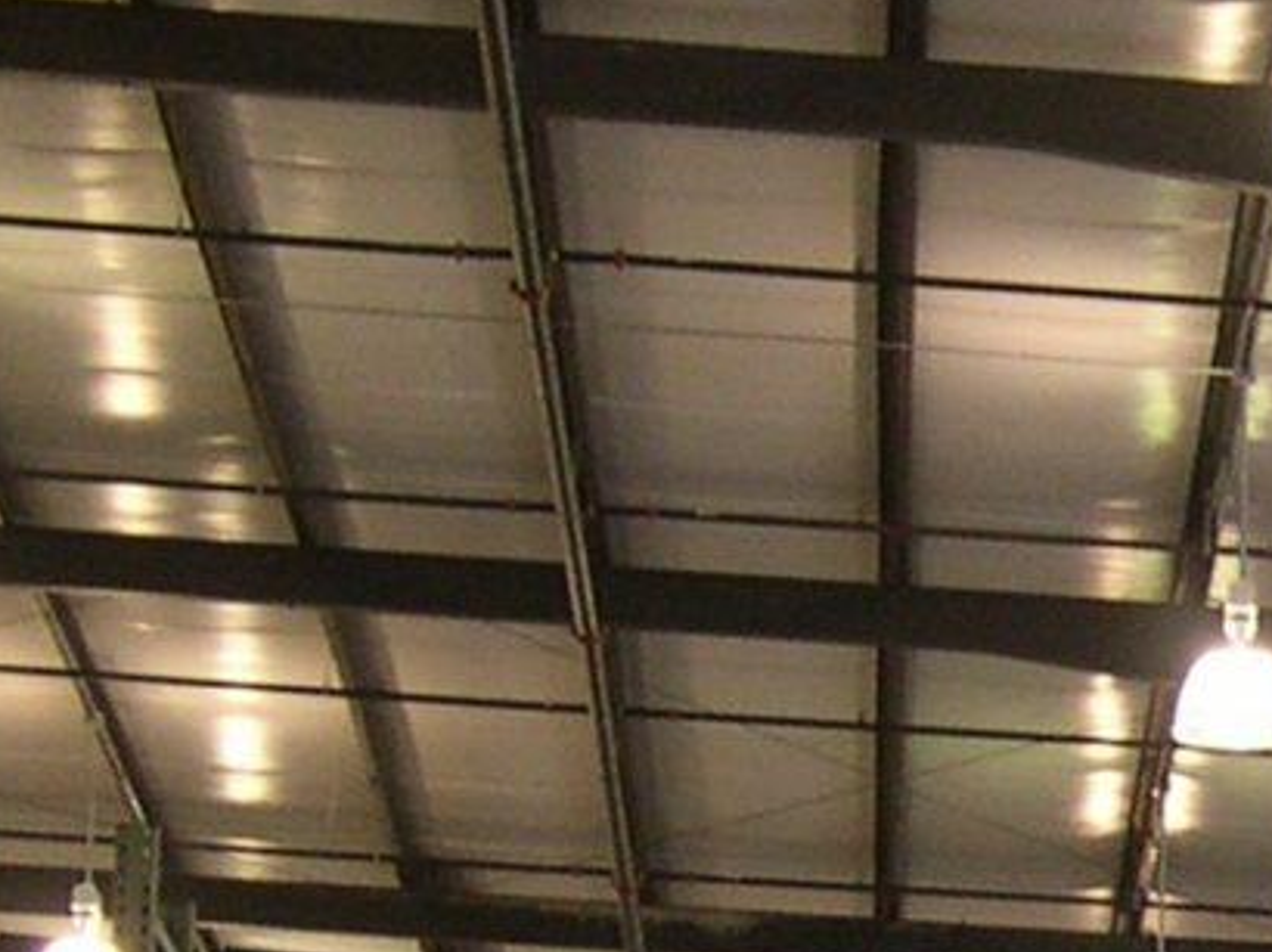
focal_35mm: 190
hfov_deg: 10.1
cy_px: 971
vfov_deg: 7.8
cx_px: 1955
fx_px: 6978
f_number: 2.8
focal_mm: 8
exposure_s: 1/30
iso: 135
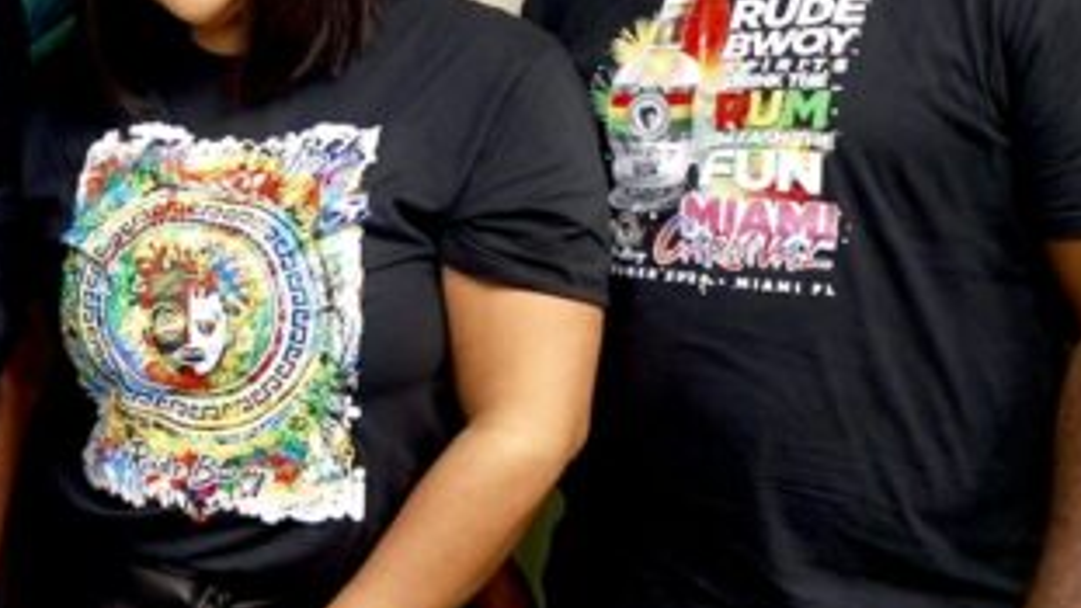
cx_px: -358
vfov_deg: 15.8
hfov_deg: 24.1
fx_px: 2179
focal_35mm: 76
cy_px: 181
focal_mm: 15
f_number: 1.4
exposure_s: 1/60
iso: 200
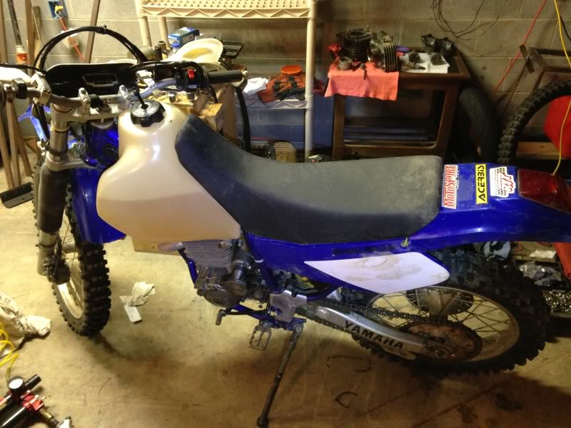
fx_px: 544
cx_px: 286
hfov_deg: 55.4
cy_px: 214
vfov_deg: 42.9
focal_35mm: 33
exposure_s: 1/15
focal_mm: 4.1
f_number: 2.4
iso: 400
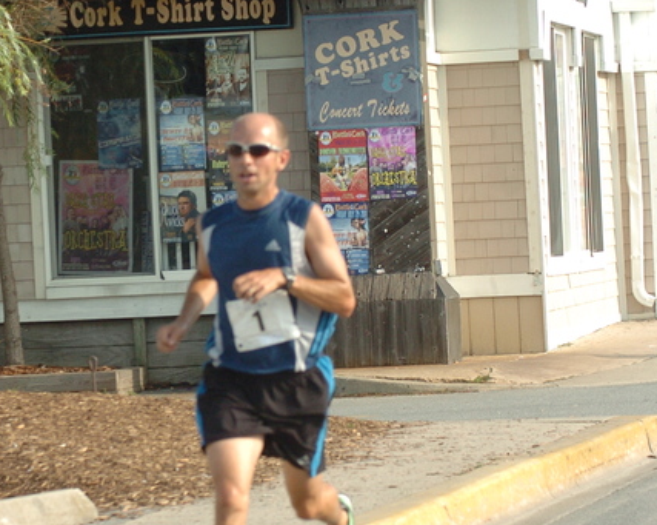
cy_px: 296
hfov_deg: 8.1
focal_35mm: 237
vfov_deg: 6.5
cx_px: 151
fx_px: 4605
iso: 400
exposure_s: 1/640
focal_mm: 90
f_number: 5.6
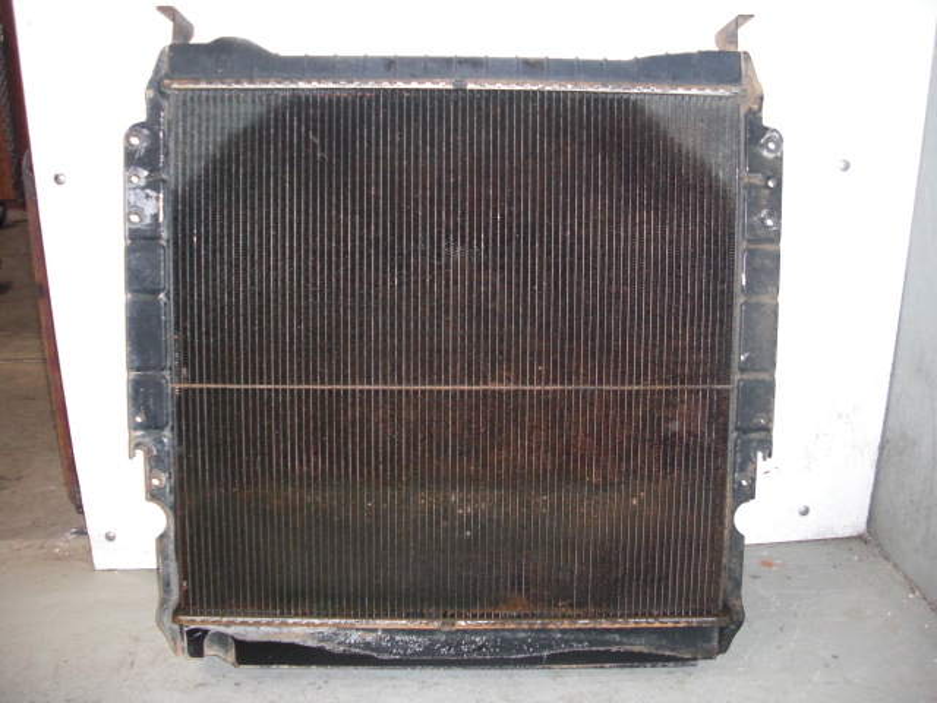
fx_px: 974
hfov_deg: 51.4
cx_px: 468
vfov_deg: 39.7
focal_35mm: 36
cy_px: 352
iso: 200
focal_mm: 6.3
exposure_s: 1/30
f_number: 2.8
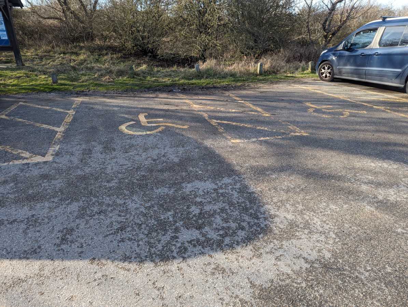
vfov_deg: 56.9
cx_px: 204
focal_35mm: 24
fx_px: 283
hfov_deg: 71.5
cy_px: 154
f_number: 1.85
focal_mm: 6.81
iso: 31
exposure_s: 1/325
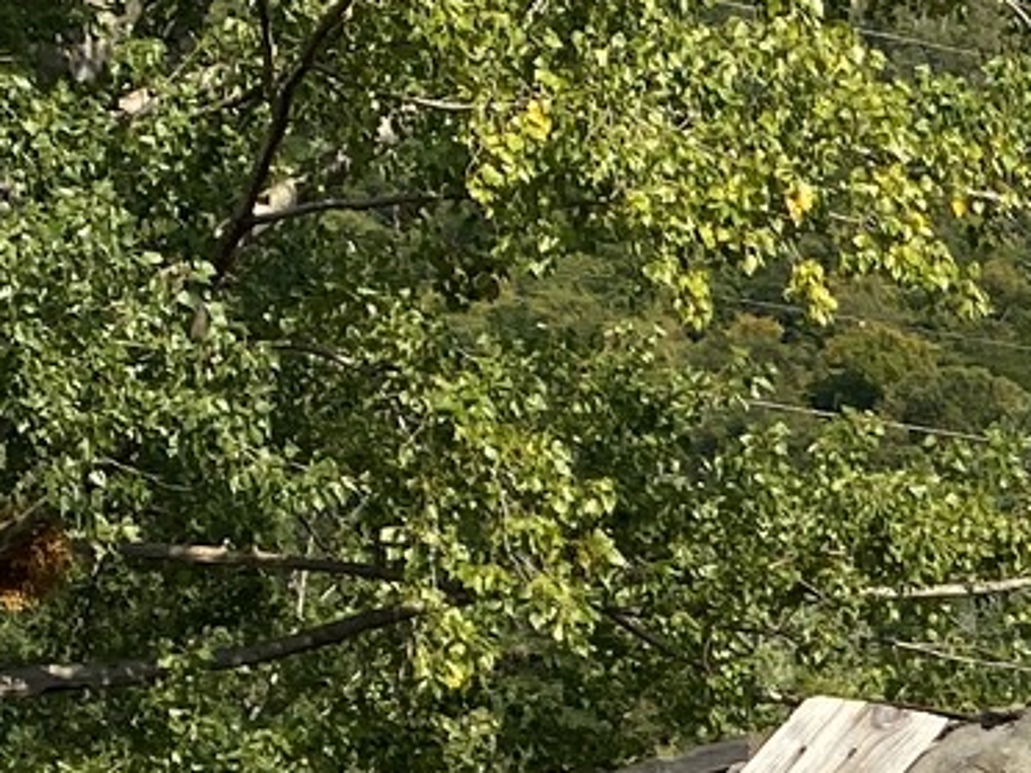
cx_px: 1912
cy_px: 1211
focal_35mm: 141
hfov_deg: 12.6
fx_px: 4200
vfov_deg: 10.1
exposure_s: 1/1838
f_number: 1.8
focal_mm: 4.25
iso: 32
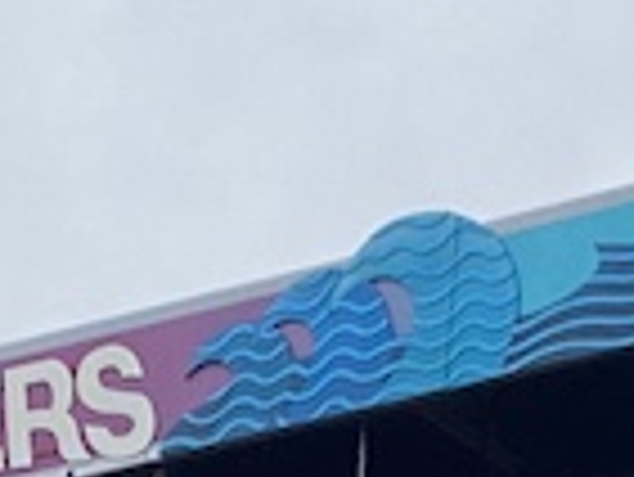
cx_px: 495
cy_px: 1224
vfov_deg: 3.9
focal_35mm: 378
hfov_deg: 5.2
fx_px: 6929
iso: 25
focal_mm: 6
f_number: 2
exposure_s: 1/2994
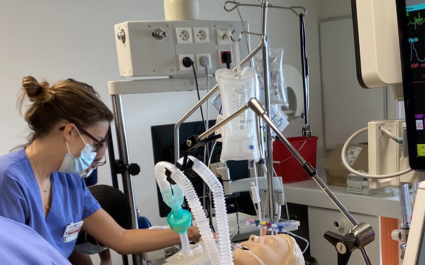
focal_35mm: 56
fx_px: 649
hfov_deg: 35.6
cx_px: 312
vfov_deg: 22.6
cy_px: 238
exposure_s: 1/100
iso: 80
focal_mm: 4.25
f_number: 1.8
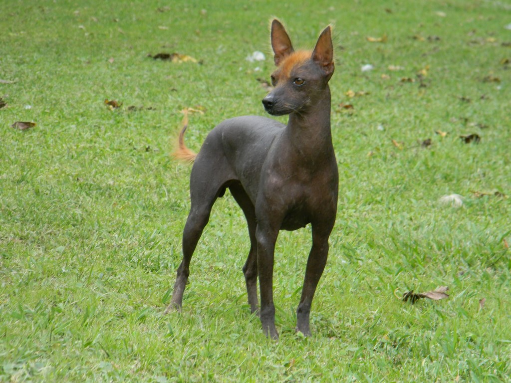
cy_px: 192
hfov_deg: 8.8
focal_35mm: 226
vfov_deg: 6.6
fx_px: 3336
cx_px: 256
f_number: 5.4
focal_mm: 41
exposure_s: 1/76
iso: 200
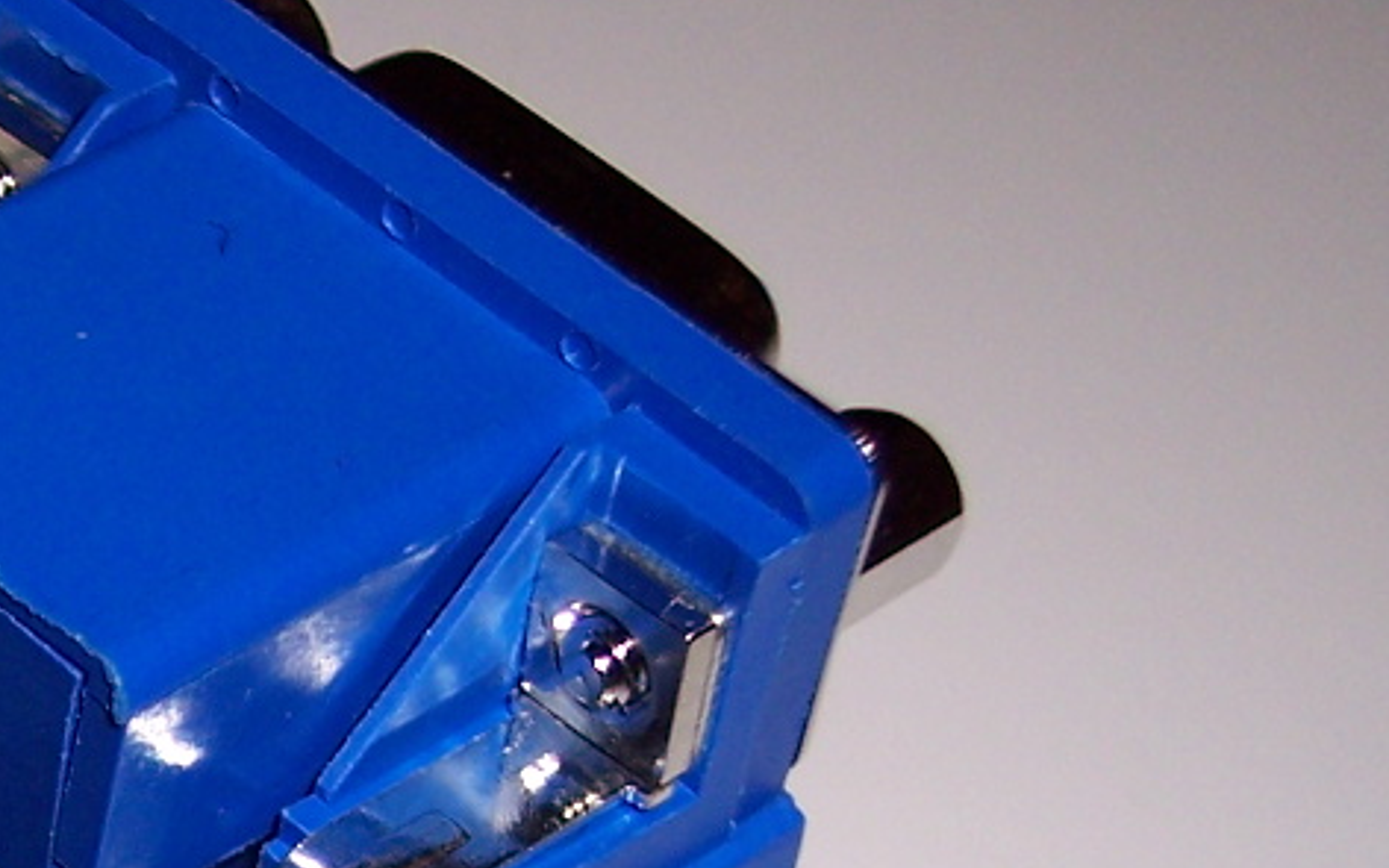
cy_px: 1371
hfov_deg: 15.1
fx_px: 4959
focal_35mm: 131
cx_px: -500
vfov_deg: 9.7
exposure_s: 1/60
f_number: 2.8
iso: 100
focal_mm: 8
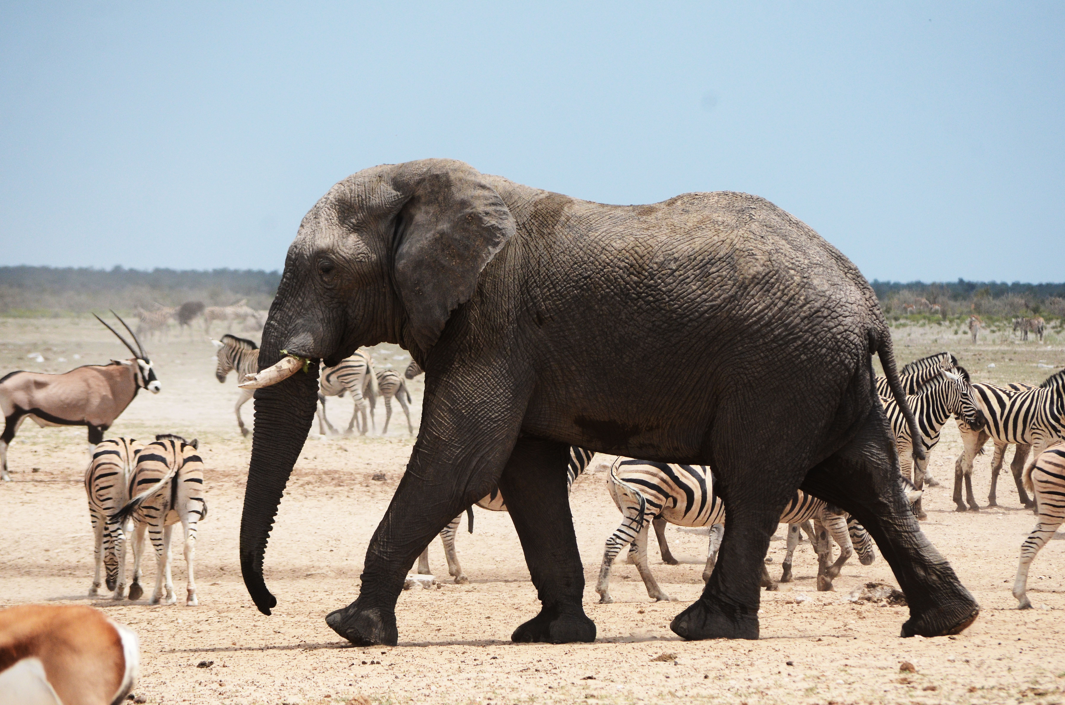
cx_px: 532
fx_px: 8857
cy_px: 352
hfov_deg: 6.9
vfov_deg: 4.6
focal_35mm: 300
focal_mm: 200
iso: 560
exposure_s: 1/4000
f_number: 8
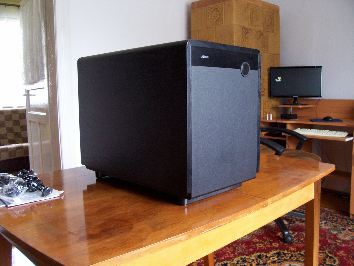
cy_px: 133
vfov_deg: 41.8
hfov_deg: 54.0
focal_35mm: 34
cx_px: 177
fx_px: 348
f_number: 2.7
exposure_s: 1/8
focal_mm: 5.6
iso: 160
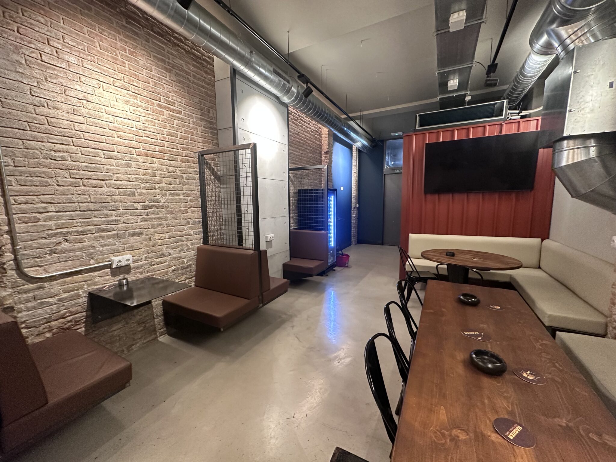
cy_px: 231
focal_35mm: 14
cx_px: 308
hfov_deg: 102.1
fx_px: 249
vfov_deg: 85.7
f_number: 2.2
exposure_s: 1/60
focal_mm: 2.22
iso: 400
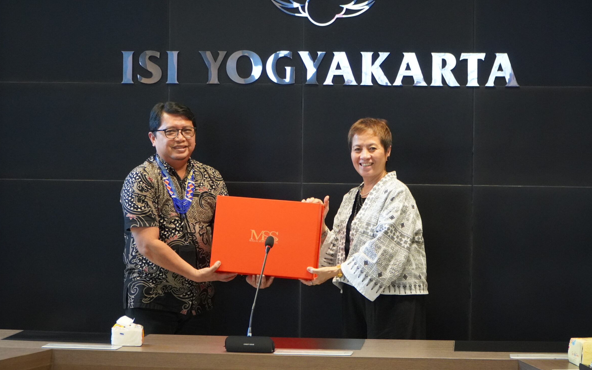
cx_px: 287
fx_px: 1638
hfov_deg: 20.5
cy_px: 178
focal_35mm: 102
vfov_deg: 12.9
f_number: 4
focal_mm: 61
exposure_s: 1/160
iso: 3200
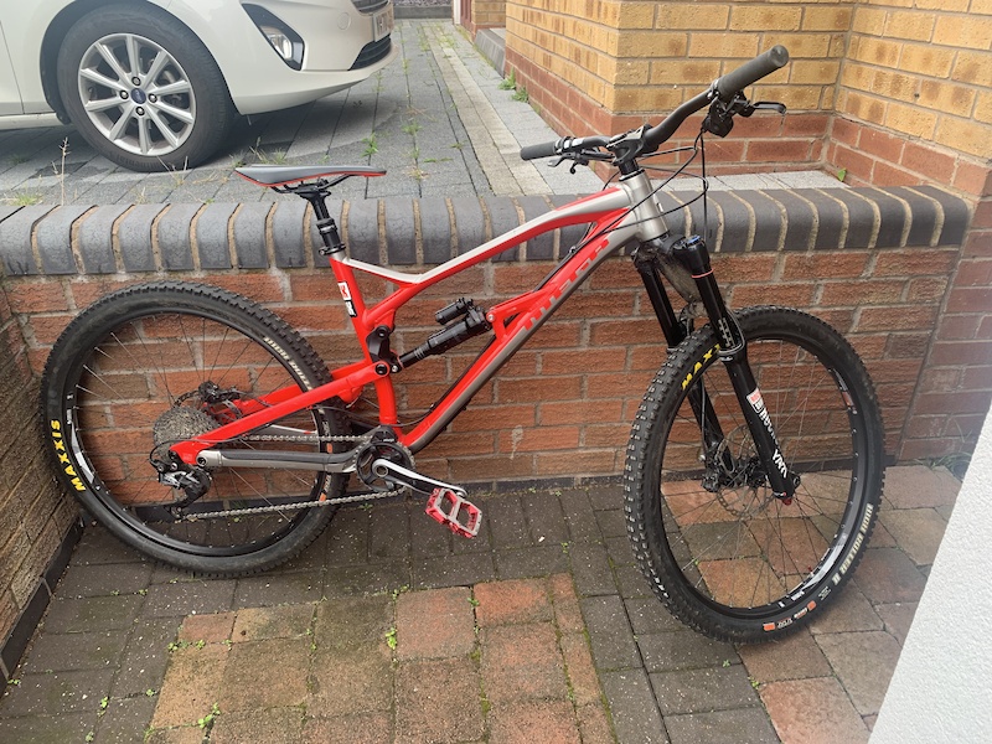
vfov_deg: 53.1
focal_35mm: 26
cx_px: 496
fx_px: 745
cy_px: 372
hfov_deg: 67.3
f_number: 1.8
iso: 32
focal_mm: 4.25
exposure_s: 1/121
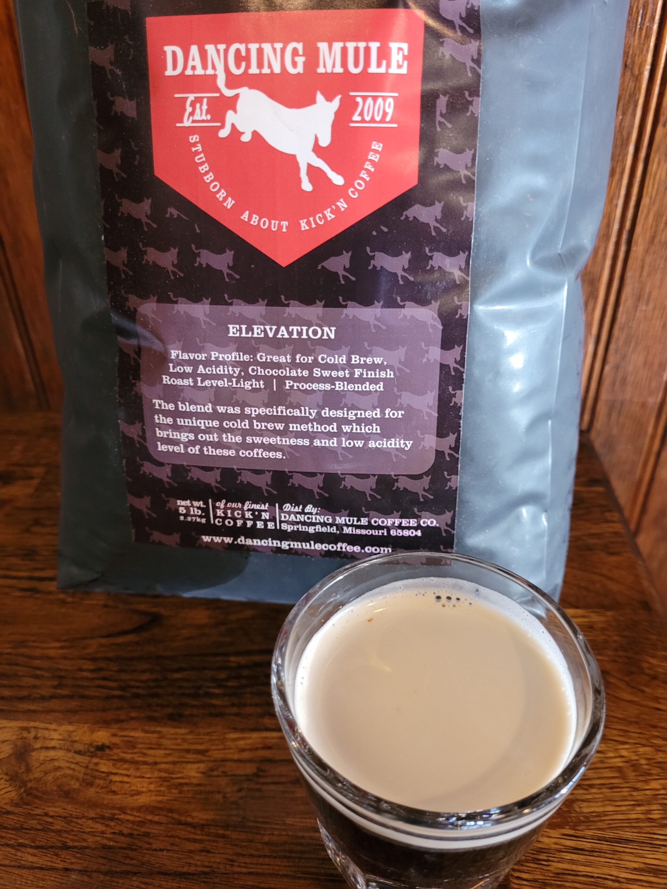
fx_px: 668
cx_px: 334
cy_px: 444
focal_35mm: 26
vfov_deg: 67.3
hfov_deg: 53.1
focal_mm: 5.4
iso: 400
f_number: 1.8
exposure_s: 1/40
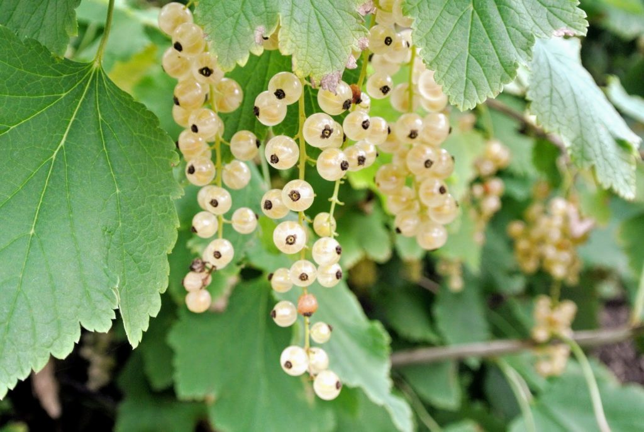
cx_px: 322
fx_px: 932
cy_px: 216
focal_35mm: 52
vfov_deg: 26.1
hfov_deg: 38.1
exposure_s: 1/125
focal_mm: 19.6
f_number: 4.8
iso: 360
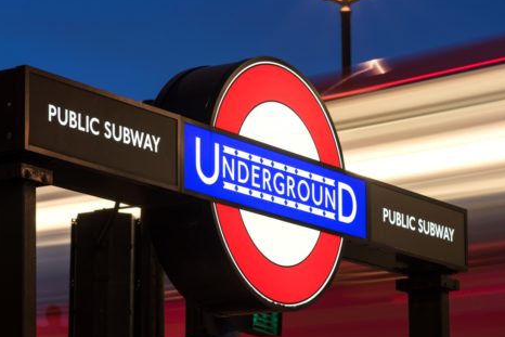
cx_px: 290
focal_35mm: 140
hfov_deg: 14.6
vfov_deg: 9.8
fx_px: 1964
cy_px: 152
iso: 100
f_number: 10
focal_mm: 85
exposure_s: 1.6
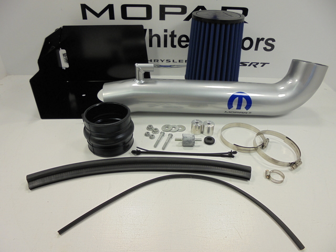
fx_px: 252
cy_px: 126
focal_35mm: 26
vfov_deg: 53.1
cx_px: 168
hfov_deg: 67.3
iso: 100
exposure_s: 1/125
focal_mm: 4.6
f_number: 3.5
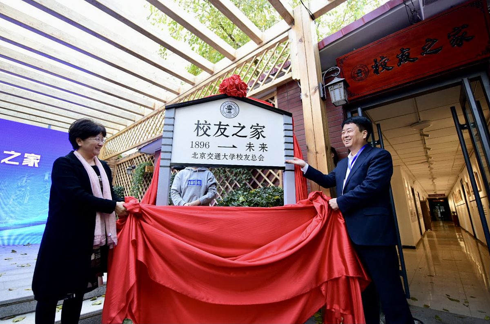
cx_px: 245
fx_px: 204
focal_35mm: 15
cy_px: 162
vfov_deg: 77.0
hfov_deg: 100.5
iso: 800
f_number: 2.8
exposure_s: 1/400
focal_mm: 15
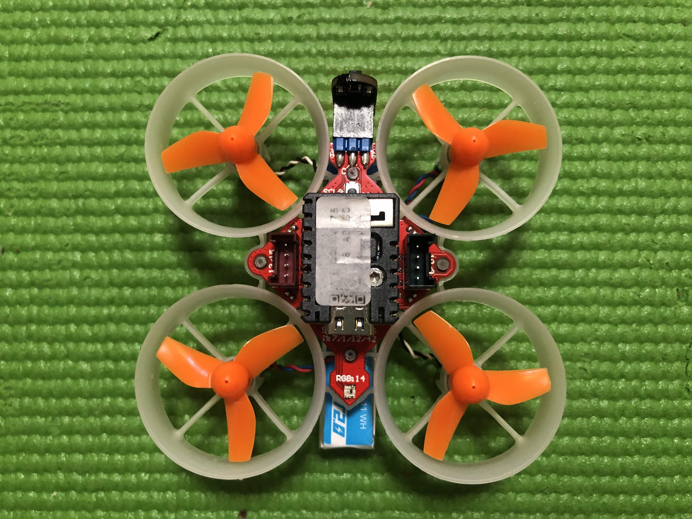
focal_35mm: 28
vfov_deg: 49.7
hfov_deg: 63.4
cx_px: 346
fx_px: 560
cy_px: 260
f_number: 1.8
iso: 80
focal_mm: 4
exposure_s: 1/15
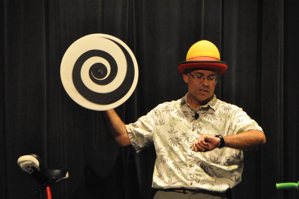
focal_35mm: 360
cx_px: 150
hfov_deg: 5.7
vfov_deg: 3.8
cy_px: 100
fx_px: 2986
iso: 3200
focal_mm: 240
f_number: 6.3
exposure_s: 1/50
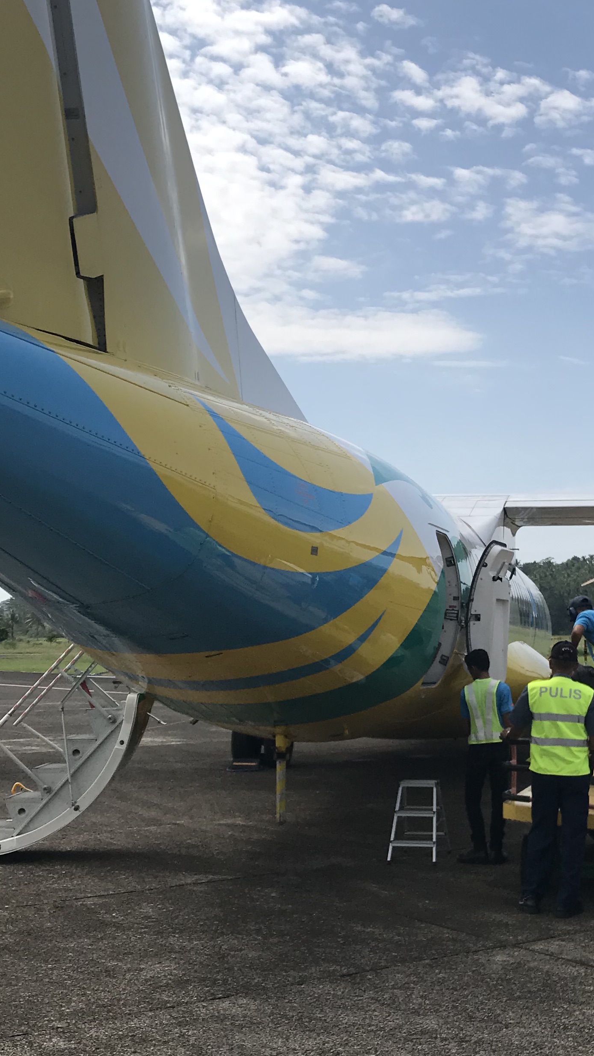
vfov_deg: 41.3
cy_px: 590
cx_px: 442
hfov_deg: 23.7
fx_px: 1400
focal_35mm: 50
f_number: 1.8
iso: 20
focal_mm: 3.99
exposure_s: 1/3546
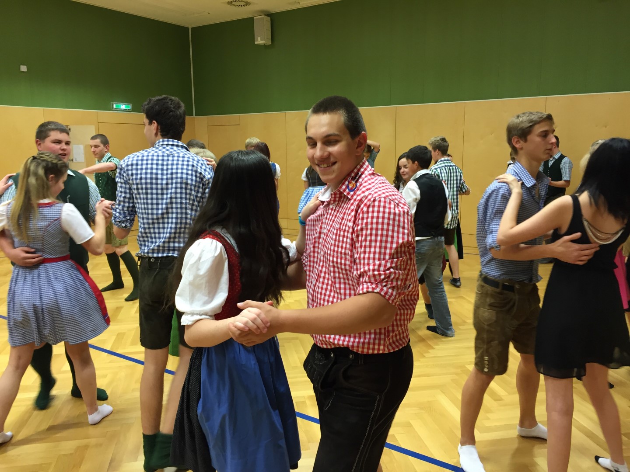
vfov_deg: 48.2
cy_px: 236
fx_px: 528
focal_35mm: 29
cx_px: 315
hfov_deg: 61.7
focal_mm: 4.15
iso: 80
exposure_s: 1/33
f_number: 2.2
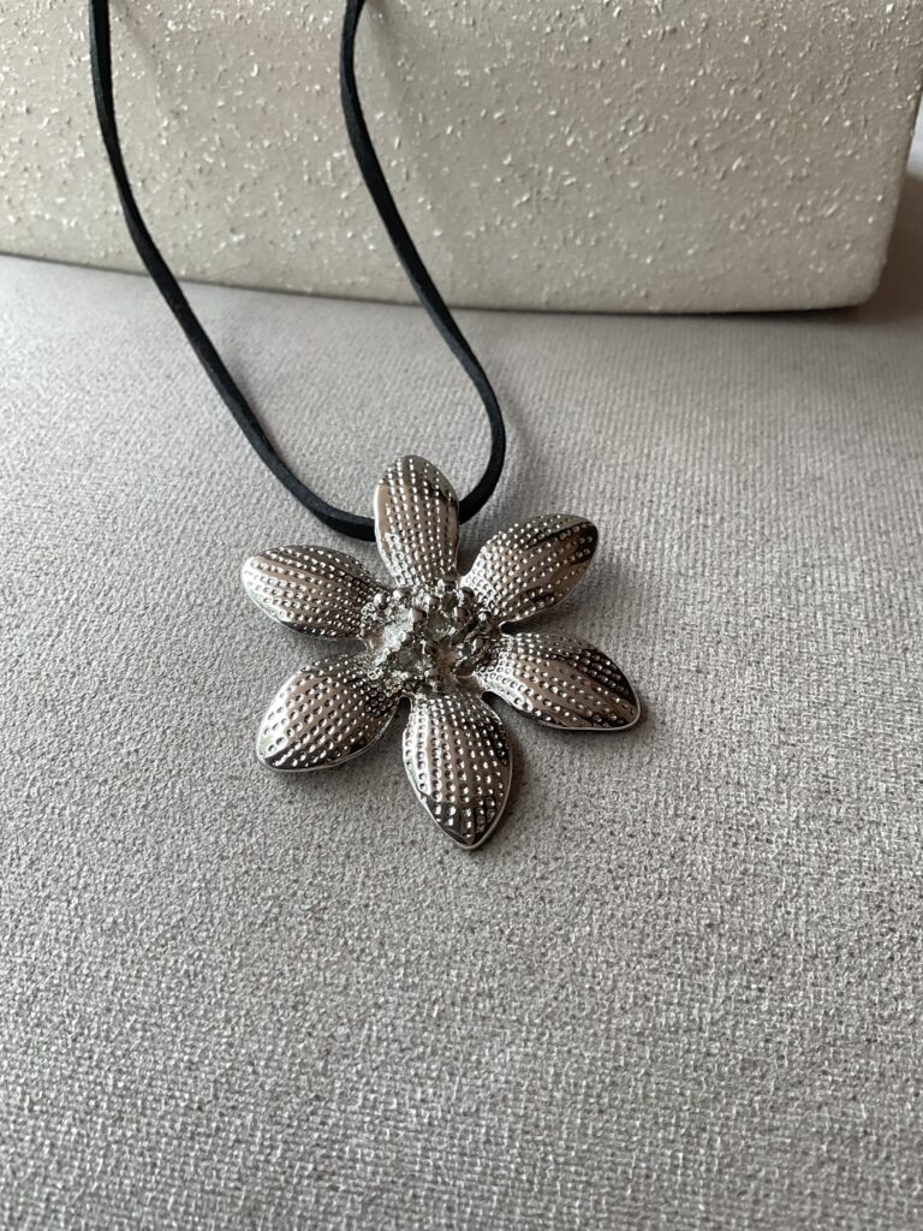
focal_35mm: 29
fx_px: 1031
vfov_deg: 61.7
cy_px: 616
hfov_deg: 48.2
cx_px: 462
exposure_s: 1/120
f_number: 1.8
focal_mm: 3
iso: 32
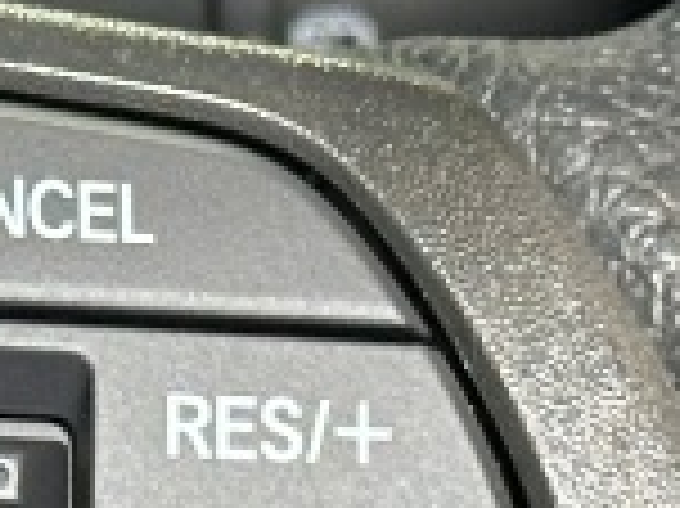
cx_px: -113
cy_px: 526
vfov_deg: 4.5
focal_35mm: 326
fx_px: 6399
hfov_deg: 6.1
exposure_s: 1/40
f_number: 1.78
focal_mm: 6.86
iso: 320
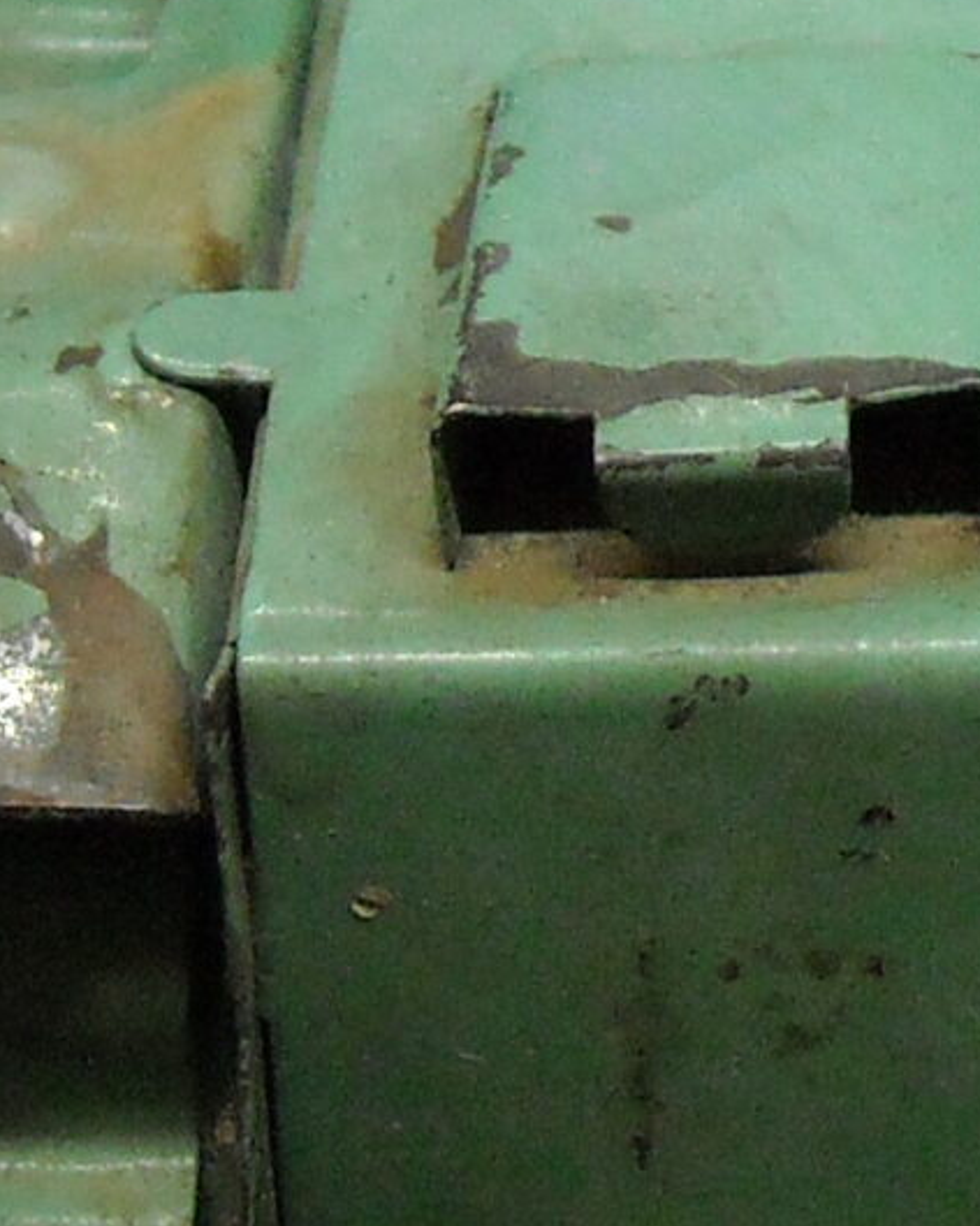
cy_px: 39
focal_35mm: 359
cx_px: 1701
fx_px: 13019
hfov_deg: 4.3
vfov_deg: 5.4
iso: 400
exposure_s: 1/52
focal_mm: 12.3
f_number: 3.9
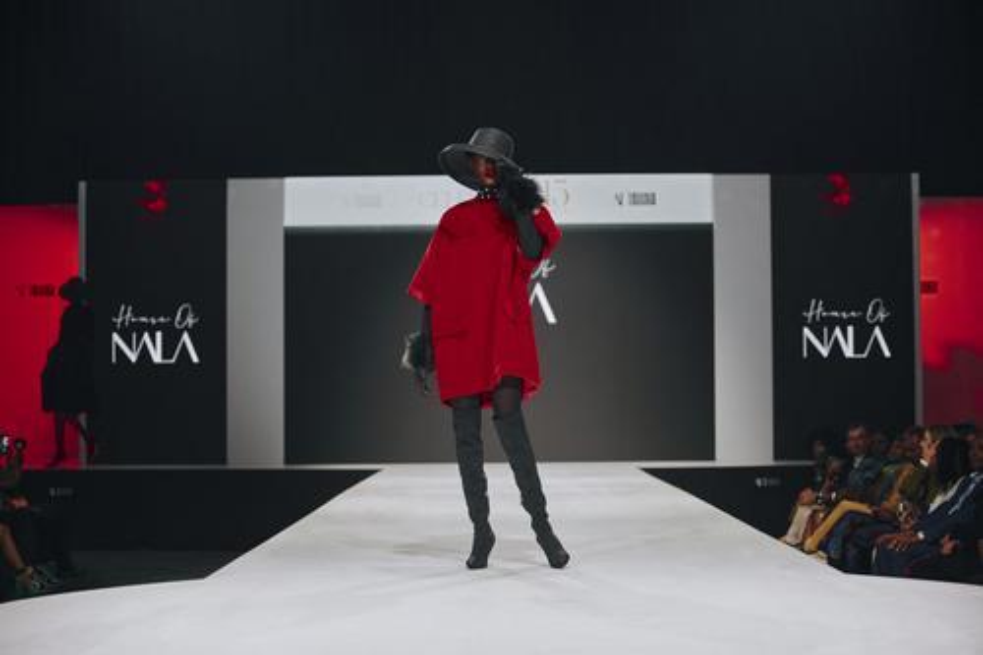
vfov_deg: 19.4
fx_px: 1911
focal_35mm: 70
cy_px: 328
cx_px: 492
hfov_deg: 28.9
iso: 320
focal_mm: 70
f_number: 2.8
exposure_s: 1/200
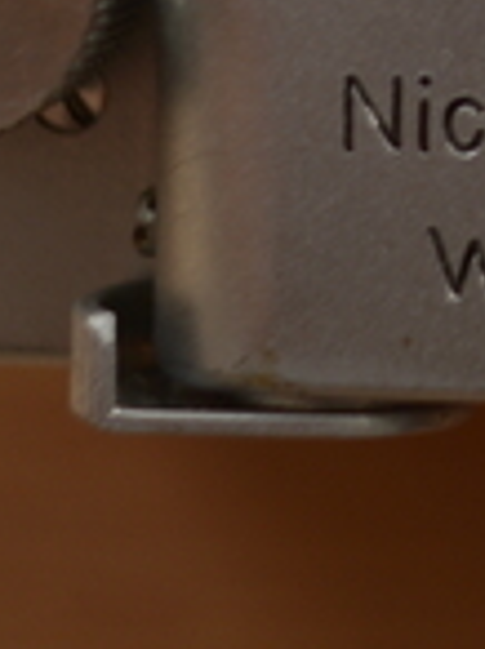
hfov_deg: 5.1
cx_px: 1317
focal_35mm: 277
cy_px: -722
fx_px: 5190
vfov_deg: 6.9
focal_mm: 35
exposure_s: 1/125
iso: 100
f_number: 4
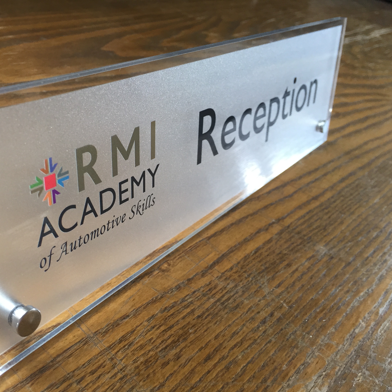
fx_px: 448
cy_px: 200
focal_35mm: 35
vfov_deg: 47.2
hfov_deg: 46.6
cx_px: 136
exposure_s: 1/33
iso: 64
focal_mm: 4.15
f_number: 2.2
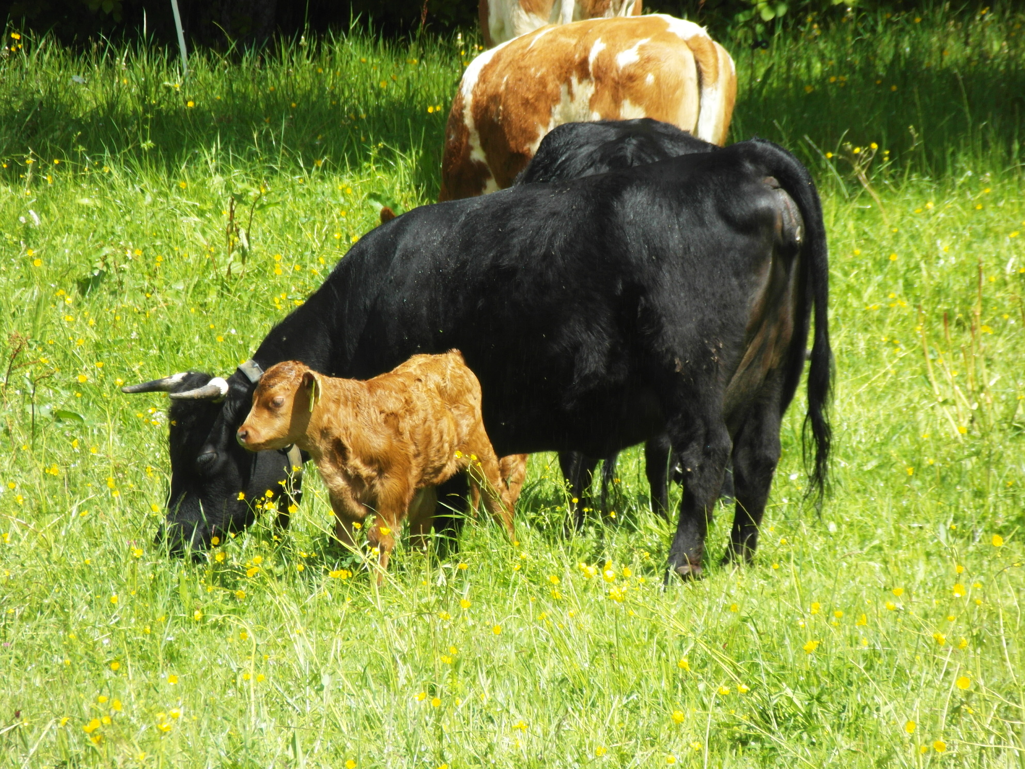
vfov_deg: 3.1
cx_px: 512
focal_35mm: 483
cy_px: 384
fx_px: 14302
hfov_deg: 4.1
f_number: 5.9
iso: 100
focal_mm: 86.1
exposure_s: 1/180
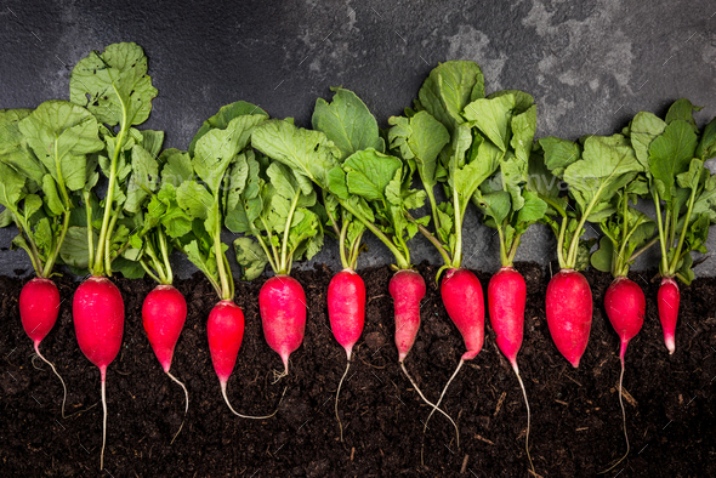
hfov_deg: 32.4
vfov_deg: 21.9
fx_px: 1234
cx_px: 358
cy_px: 239
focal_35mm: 62
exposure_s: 1/100
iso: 160
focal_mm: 62
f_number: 11
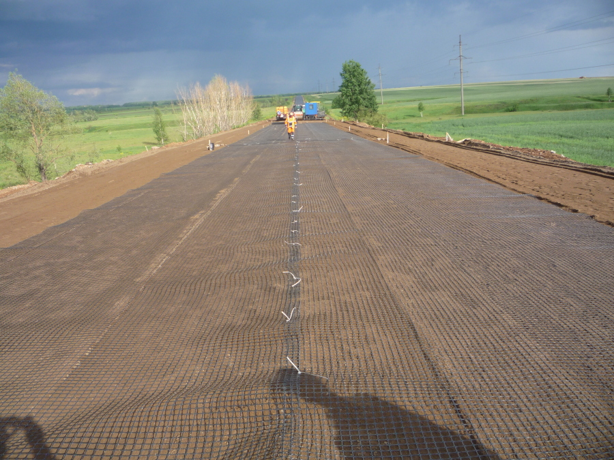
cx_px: 307
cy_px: 230
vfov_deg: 46.8
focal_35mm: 30
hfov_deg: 60.0
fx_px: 532
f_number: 4
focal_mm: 5.2
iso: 100
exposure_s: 1/400
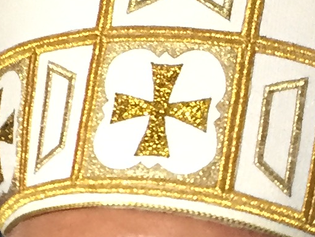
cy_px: 252
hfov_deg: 10.7
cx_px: 173
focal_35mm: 184
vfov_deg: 8.0
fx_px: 1675
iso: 250
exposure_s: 1/20
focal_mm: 4.15
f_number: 2.2
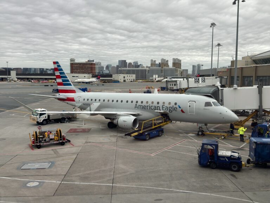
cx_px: 135
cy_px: 102
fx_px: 273
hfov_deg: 52.6
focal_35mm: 35
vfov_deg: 40.7
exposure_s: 1/1767
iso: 100
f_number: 1.78
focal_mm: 6.76
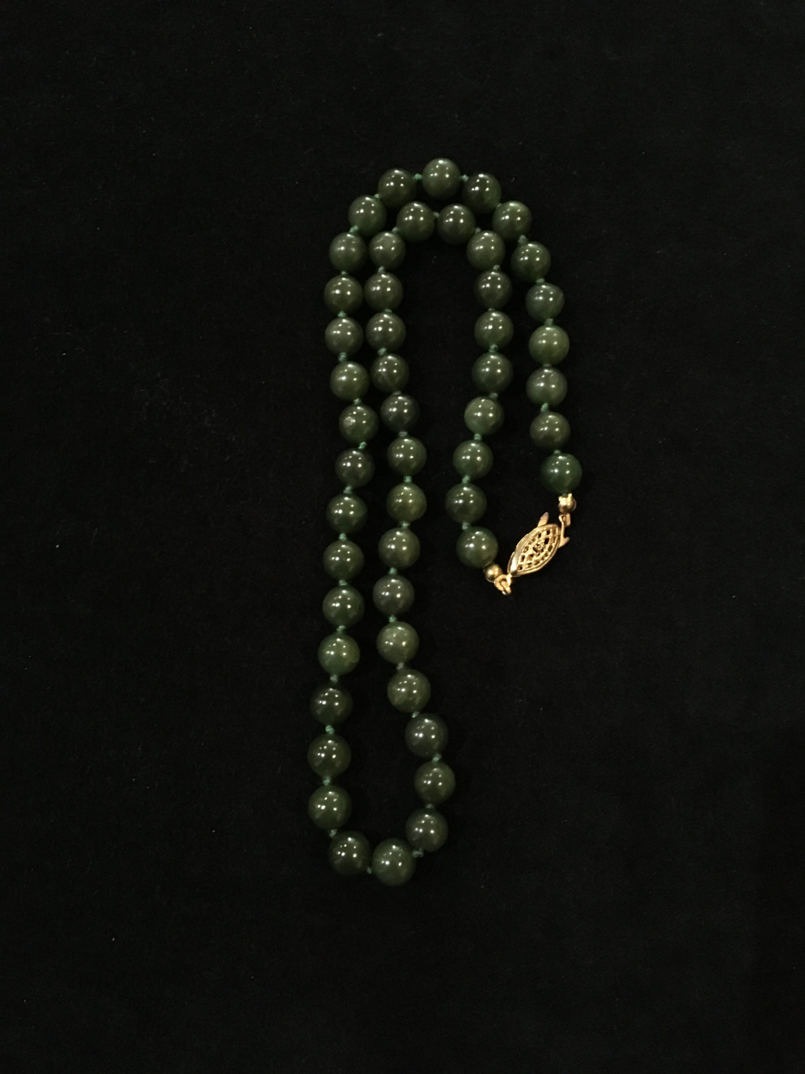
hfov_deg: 48.2
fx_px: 899
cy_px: 537
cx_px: 402
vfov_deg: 61.7
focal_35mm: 29
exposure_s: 1/33
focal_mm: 4.15
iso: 2000
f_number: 2.2
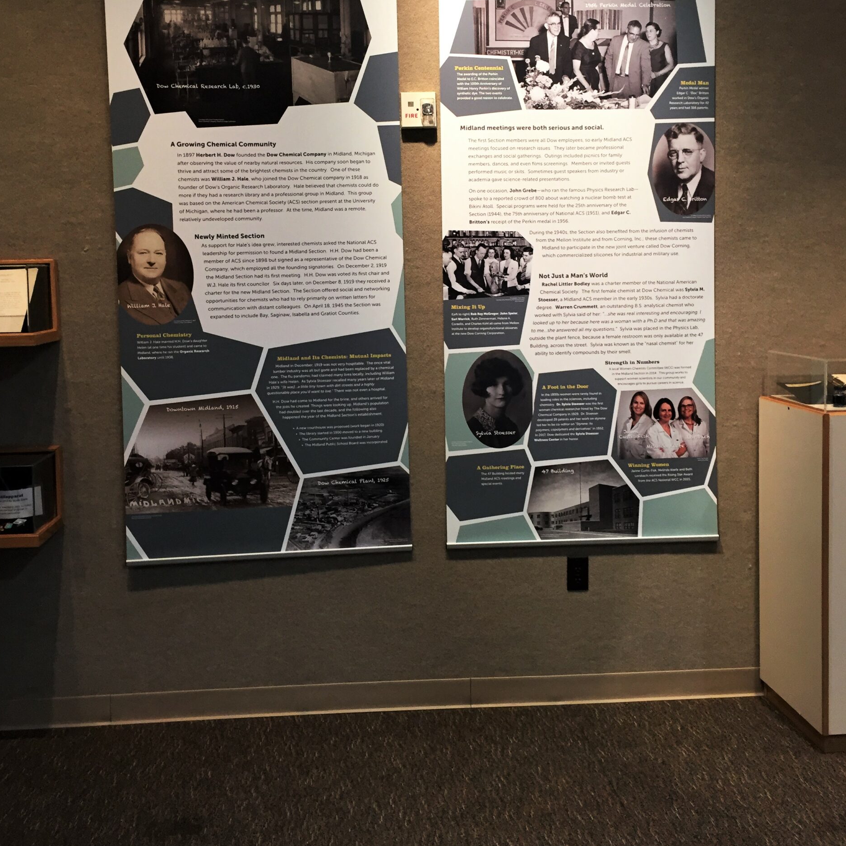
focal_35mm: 35
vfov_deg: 46.8
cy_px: 318
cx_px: 416
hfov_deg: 47.2
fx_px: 968
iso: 100
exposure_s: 1/30
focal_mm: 4.15
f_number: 2.2
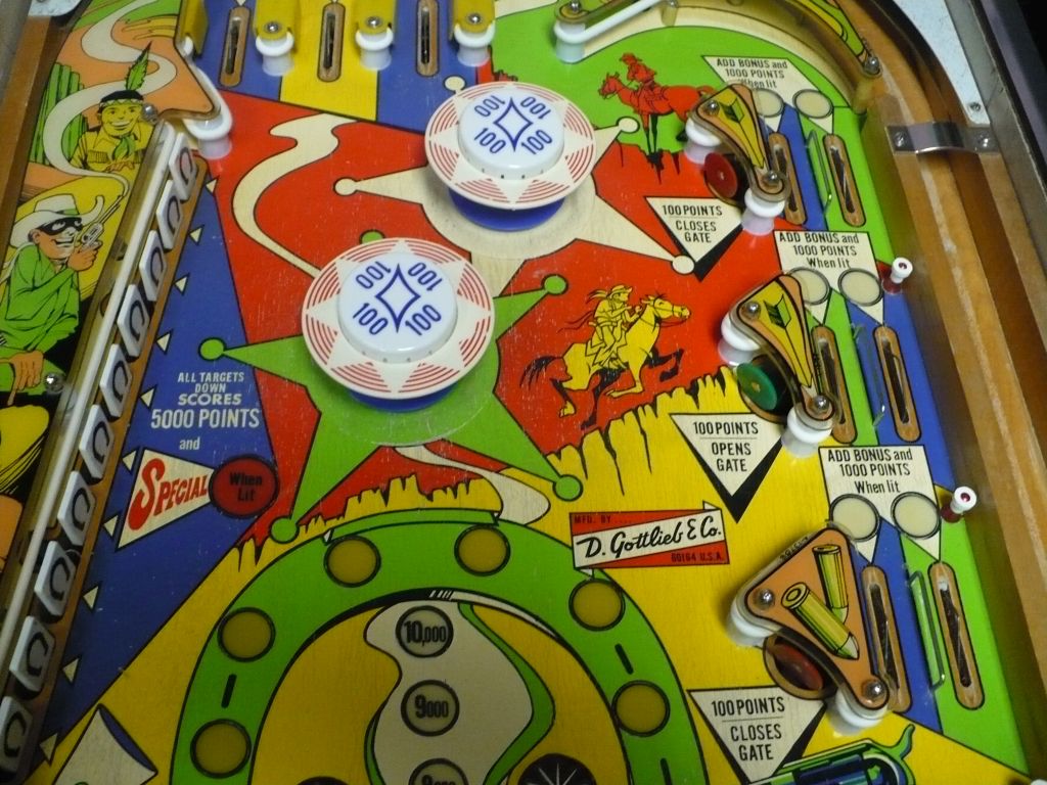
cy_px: 392
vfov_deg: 38.7
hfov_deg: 50.1
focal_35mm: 37
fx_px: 1119
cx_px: 524
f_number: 2.8
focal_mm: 6.1
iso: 400
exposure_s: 1/25
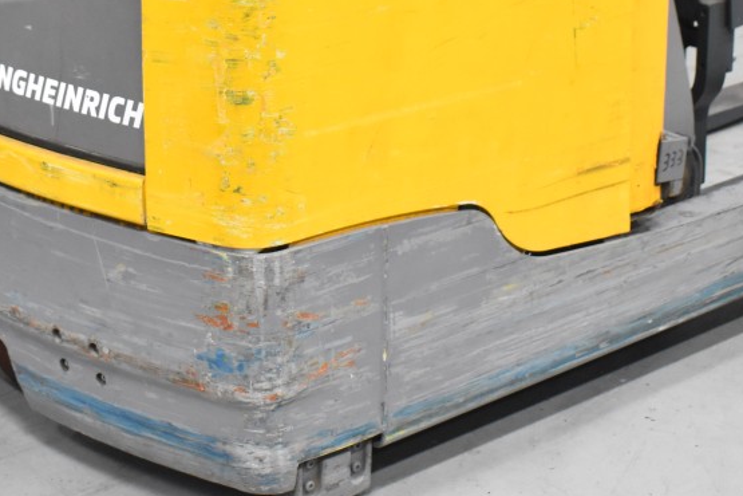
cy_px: 27
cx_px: 222
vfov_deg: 16.6
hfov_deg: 24.9
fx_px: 1673
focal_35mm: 81
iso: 1600
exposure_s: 1/60
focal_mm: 25
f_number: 4
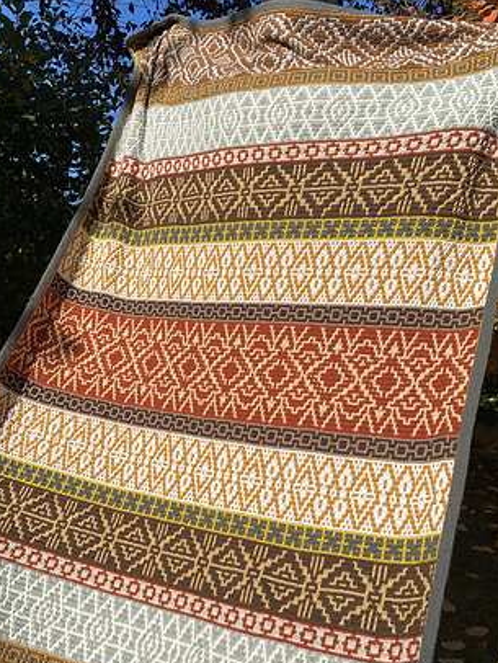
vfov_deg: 56.7
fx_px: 613
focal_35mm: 32
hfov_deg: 44.1
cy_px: 351
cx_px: 210
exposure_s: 1/4608
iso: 32
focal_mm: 4.25
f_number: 1.8
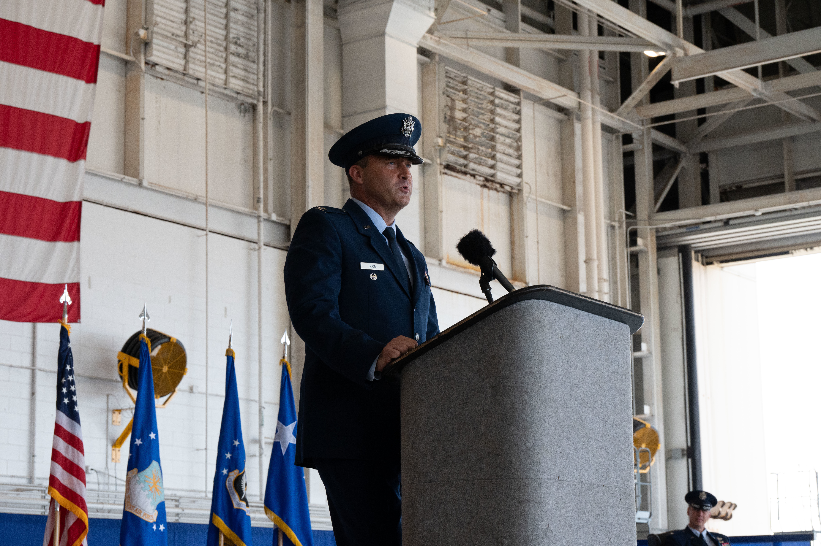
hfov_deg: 27.7
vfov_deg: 18.6
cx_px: 410
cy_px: 273
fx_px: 1664
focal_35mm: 73
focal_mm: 73
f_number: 10
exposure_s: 1/400
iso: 3200
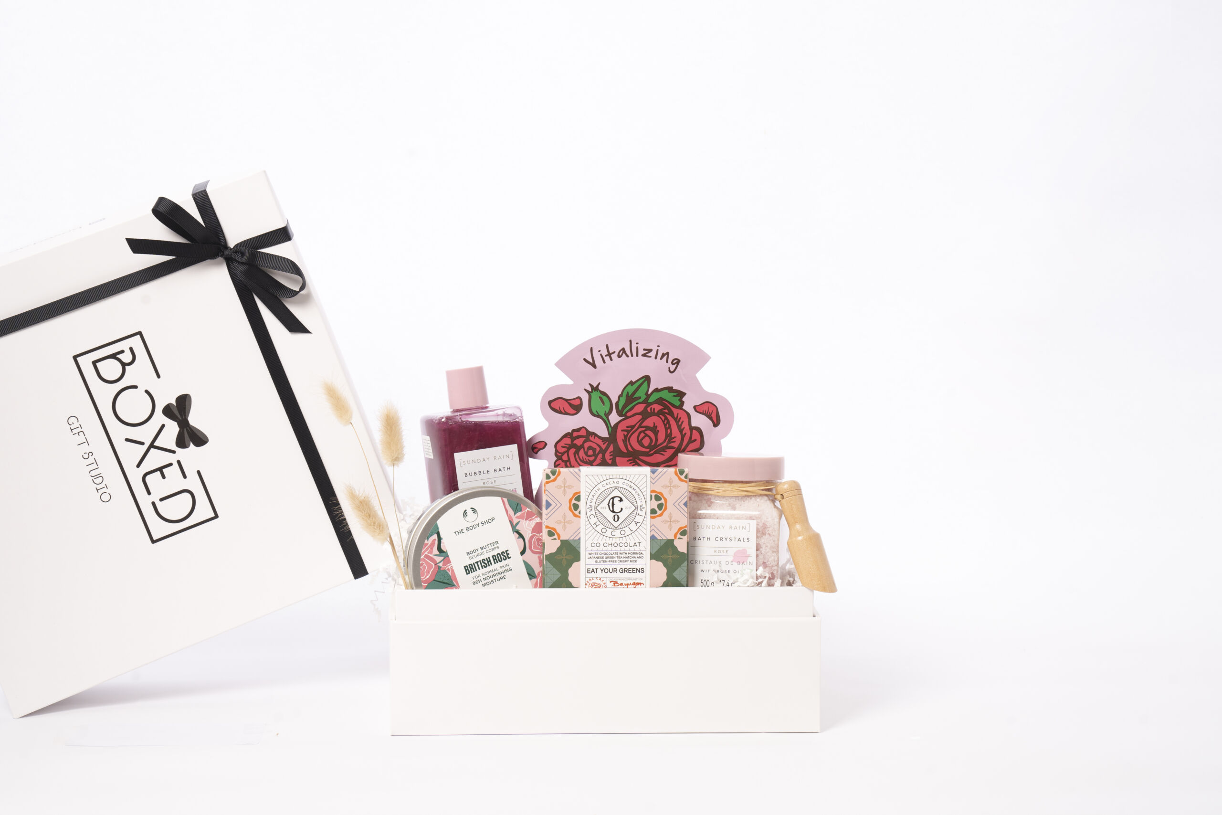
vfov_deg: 19.5
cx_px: 611
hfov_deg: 28.8
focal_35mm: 70
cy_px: 408
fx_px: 2376
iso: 160
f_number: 10
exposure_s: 1/50
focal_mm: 70
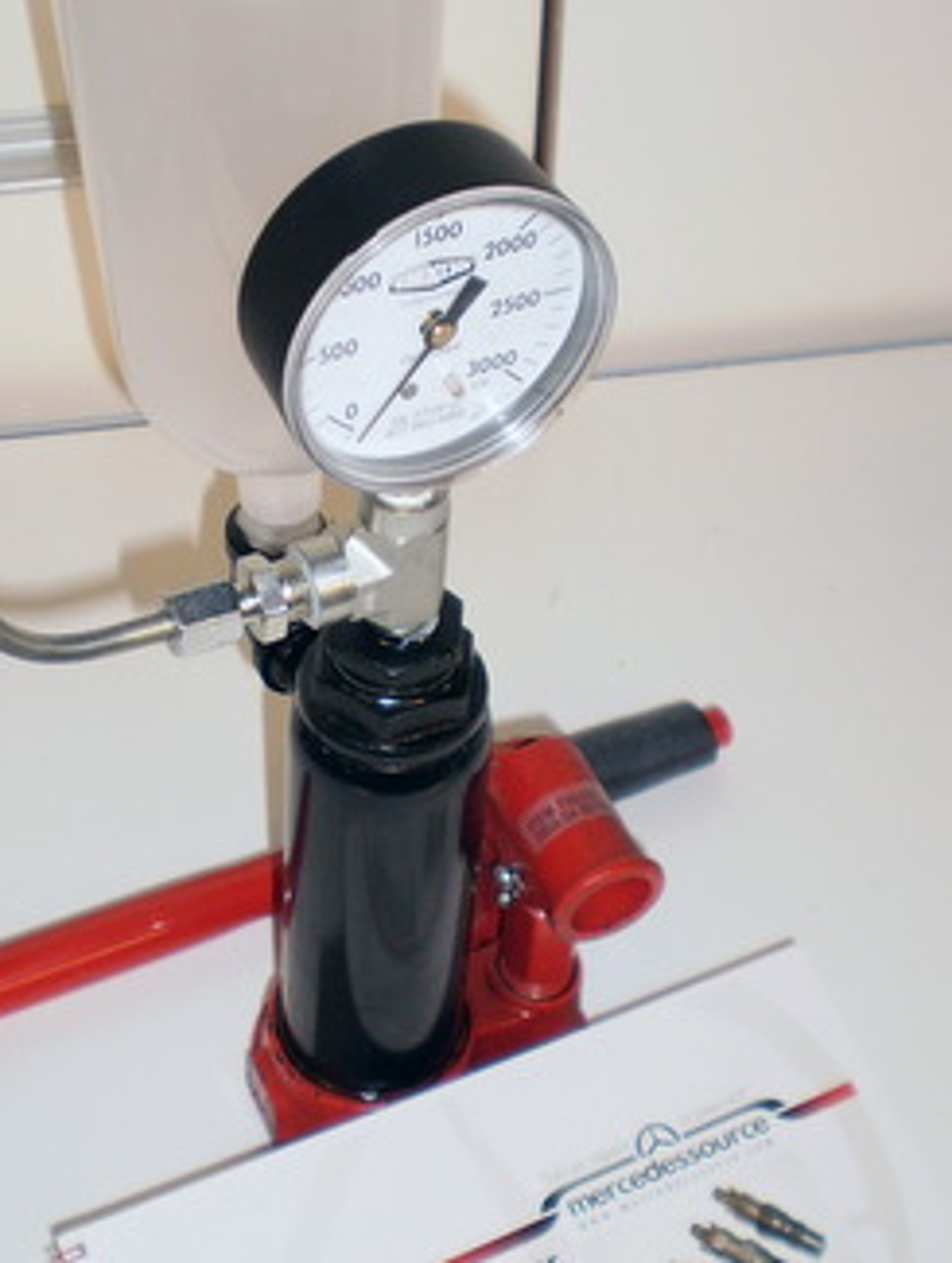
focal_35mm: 62
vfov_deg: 31.1
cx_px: 317
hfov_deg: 23.6
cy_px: 680
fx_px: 2266
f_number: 3.5
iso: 125
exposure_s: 1/30
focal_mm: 7.4
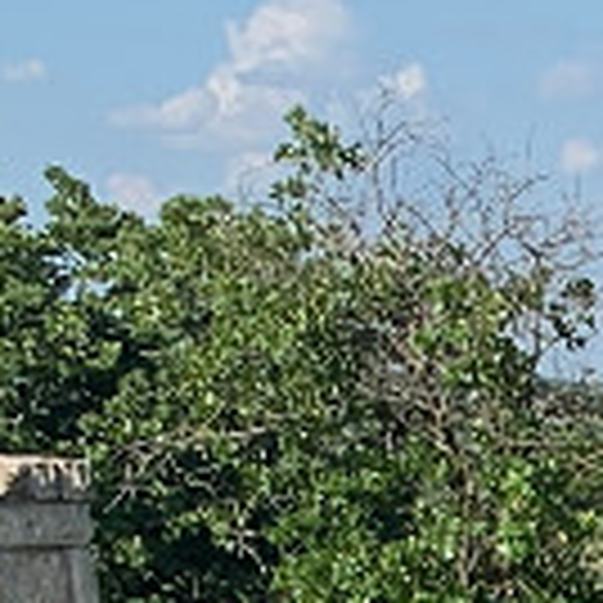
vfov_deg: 7.1
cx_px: 2034
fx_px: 4336
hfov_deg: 6.9
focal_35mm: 220
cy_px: 1814
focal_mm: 4.25
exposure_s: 1/1136
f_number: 1.8
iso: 25
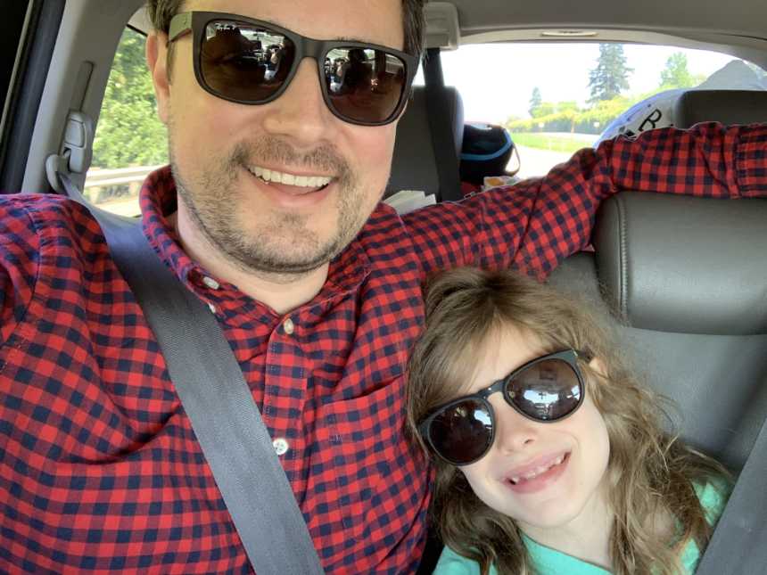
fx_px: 709
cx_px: 384
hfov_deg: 56.8
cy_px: 288
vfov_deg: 44.2
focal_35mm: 32
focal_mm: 2.87
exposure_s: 1/60
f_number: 2.2
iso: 125
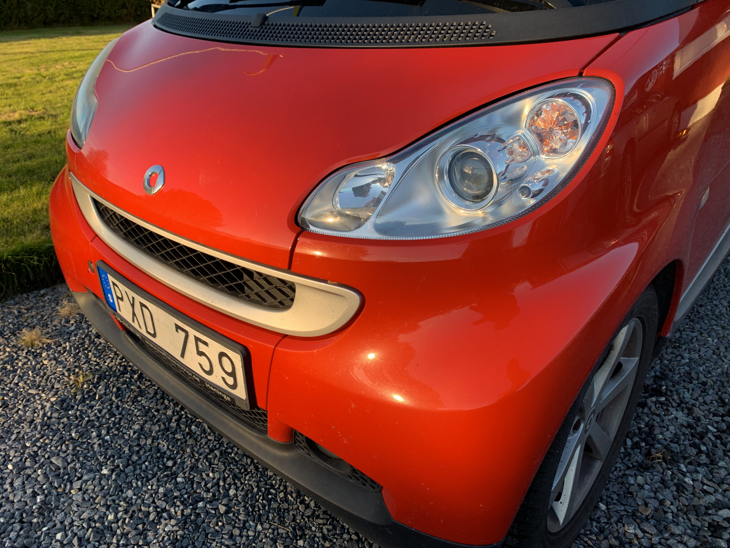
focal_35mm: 26
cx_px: 365
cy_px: 274
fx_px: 548
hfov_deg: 67.3
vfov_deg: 53.1
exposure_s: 1/313
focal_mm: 4.25
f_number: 1.8
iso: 25
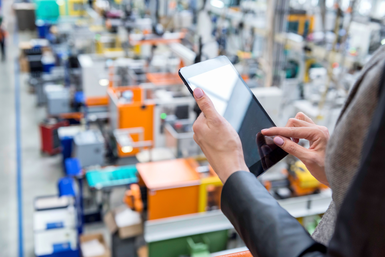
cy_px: 128
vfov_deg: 30.5
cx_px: 192
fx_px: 471
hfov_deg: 44.5
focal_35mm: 44
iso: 1000
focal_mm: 44
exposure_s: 1/125
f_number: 4
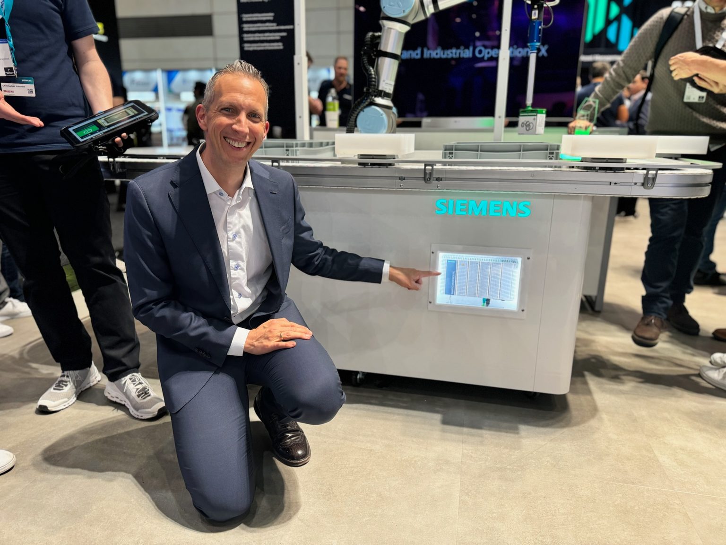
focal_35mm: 24
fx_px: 503
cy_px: 272
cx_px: 363
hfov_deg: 71.6
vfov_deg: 56.8
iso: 160
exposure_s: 1/100
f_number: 1.78
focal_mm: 6.76
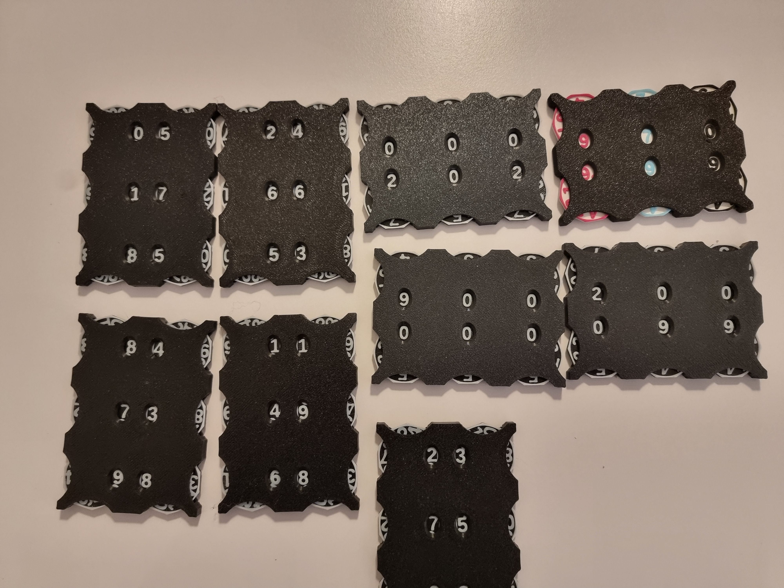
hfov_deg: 71.6
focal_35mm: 24
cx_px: 392
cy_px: 294
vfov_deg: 56.8
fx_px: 544
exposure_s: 1/50
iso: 400
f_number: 1.8
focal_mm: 6.7
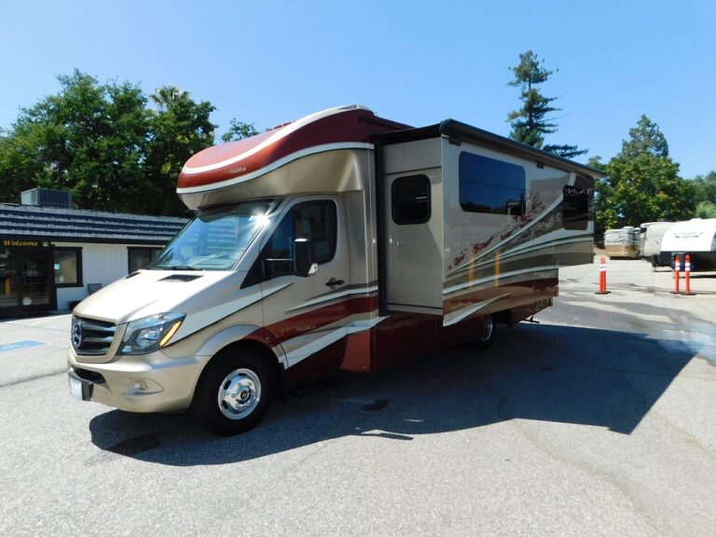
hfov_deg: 73.9
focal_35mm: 23
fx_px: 476
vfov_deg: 58.9
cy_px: 268
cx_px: 358
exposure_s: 1/1250
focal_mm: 4
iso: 125
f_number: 3
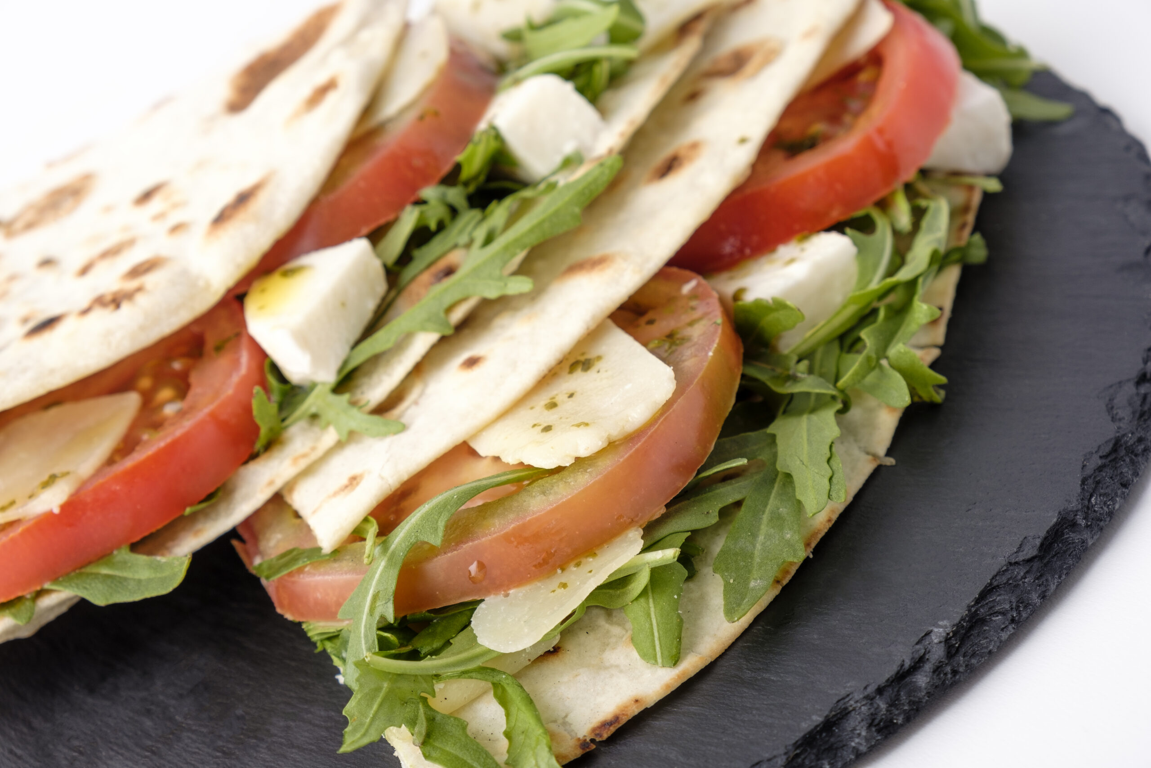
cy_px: 384
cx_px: 576
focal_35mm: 83
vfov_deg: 16.5
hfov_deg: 24.5
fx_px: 2654
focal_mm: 55
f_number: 8
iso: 200
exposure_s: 1/125
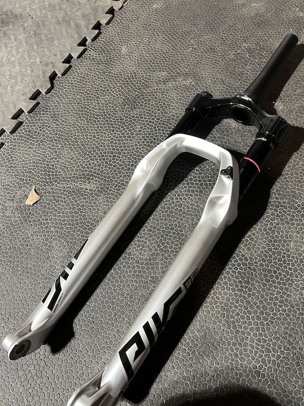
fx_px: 339
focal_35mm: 29
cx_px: 161
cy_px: 220
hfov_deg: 48.2
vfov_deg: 61.6
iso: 400
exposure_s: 1/40
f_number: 1.5
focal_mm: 5.7
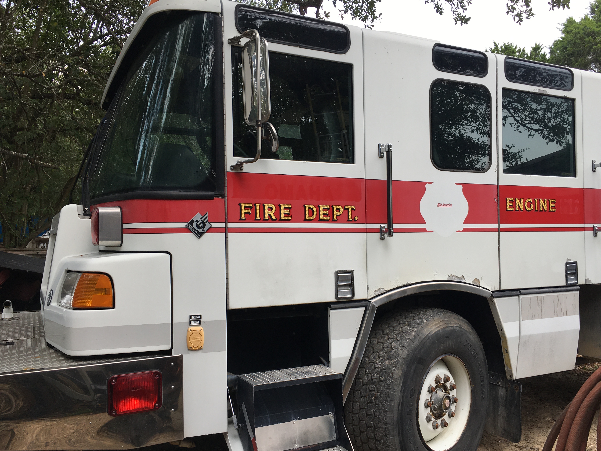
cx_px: 321
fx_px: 538
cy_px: 239
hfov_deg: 58.3
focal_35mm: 31
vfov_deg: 45.4
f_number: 2.2
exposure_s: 1/442
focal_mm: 4.15
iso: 25
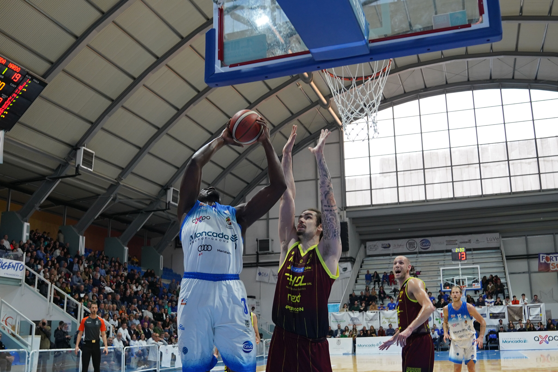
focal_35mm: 36
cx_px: 279
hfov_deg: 53.1
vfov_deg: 36.9
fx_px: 558
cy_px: 186
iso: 1250
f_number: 3.2
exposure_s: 1/320
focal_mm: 24
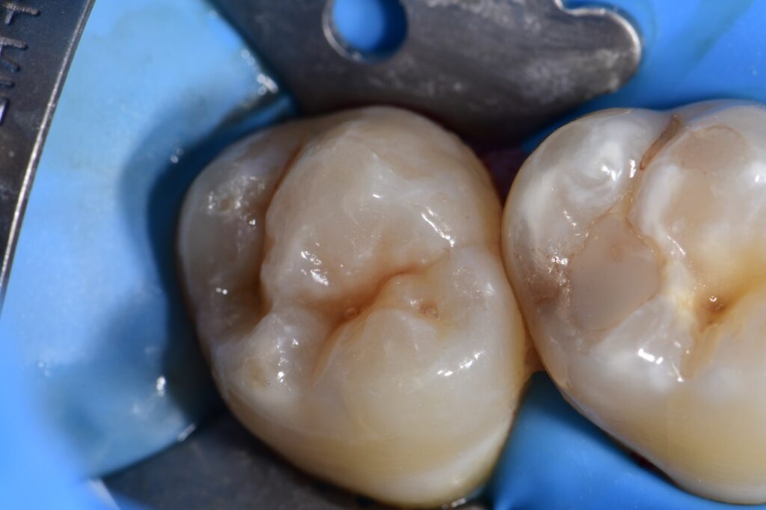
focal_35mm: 157
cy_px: 255
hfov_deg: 13.1
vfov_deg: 8.7
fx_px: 3339
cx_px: 383
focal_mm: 105
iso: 200
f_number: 32
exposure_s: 1/160
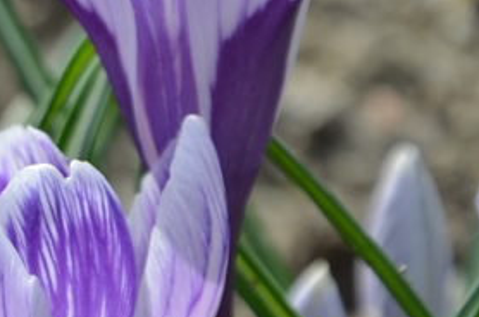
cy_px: 74
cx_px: -243
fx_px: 6805
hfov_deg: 4.0
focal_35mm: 513
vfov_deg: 2.7
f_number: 8
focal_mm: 105
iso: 100
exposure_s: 1/125
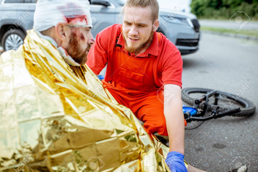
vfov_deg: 37.9
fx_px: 251
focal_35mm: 35
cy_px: 86
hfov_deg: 54.4
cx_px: 129
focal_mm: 35
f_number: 2.2
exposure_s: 1/2000
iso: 200
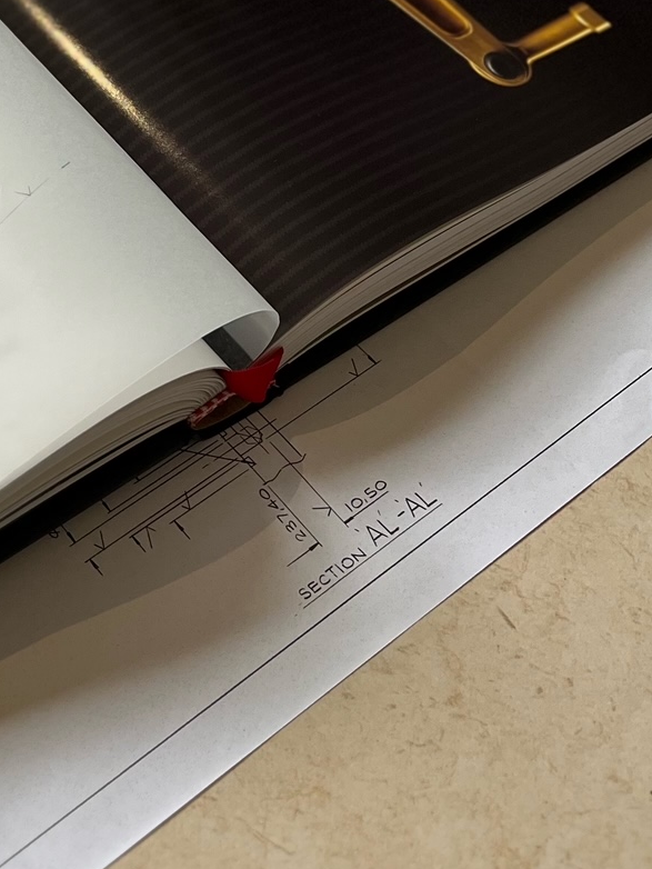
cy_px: 118
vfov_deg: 28.1
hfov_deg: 20.2
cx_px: -178
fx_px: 1682
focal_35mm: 67
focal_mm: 5.7
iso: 64
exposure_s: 1/100
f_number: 1.5
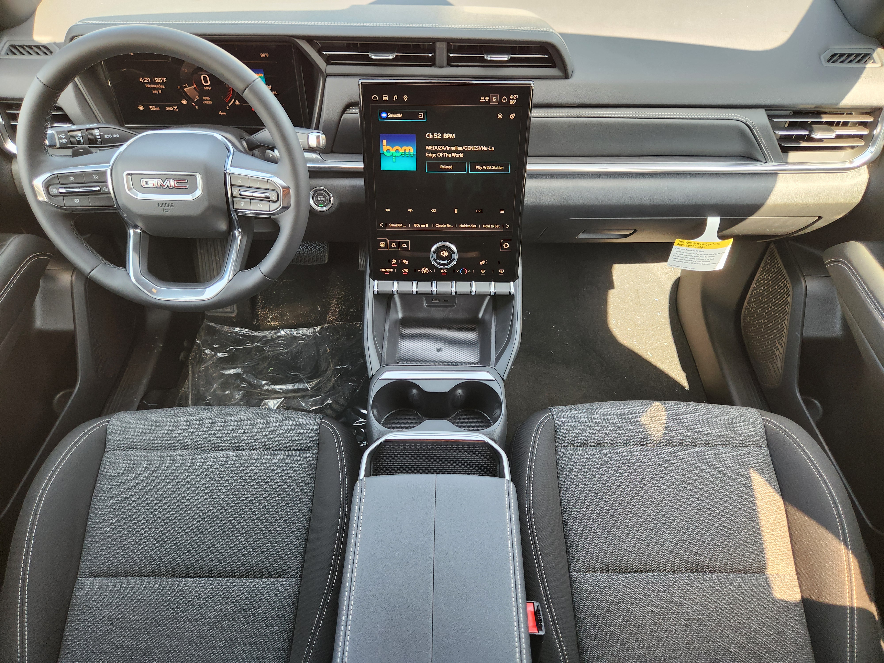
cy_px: 332
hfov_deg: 73.9
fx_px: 587
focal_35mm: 23
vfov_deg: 58.9
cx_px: 442
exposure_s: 1/180
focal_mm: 5.4
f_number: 1.8
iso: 200
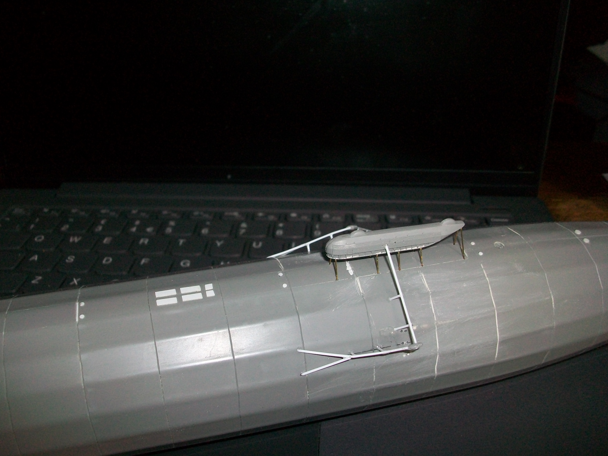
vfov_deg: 42.9
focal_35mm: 33
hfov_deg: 55.4
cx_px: 303
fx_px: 580
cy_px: 228
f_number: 2.8
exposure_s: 1/60
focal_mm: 5.7
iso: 160
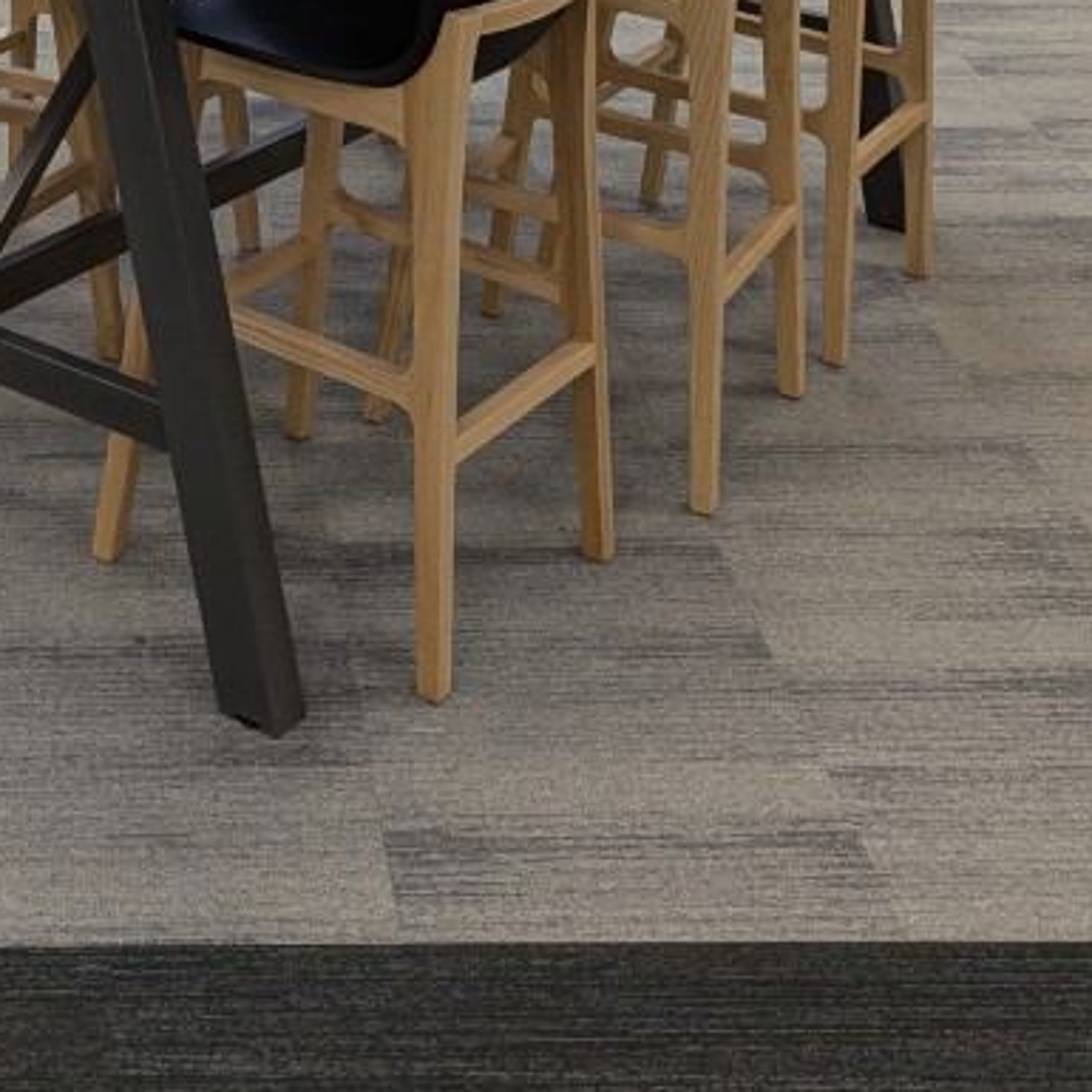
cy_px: -99
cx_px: 180
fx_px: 2356
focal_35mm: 66
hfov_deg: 25.5
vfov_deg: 24.4
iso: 63
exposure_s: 1/100
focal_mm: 6.81
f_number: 1.85
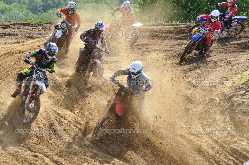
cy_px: 82
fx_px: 953
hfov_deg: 14.9
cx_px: 124
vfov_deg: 9.9
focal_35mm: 138
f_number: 9
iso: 400
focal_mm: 92
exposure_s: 1/500
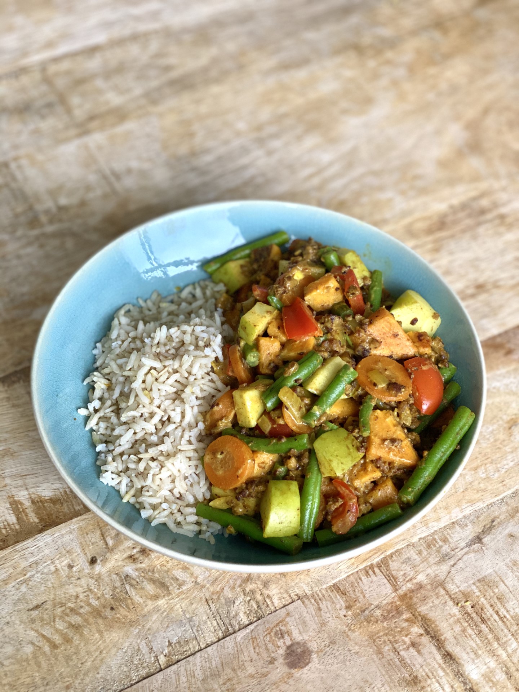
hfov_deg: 28.0
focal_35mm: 52
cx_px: 260
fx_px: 1040
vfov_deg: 36.8
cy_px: 346
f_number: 2
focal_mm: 6
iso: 200
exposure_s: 1/100
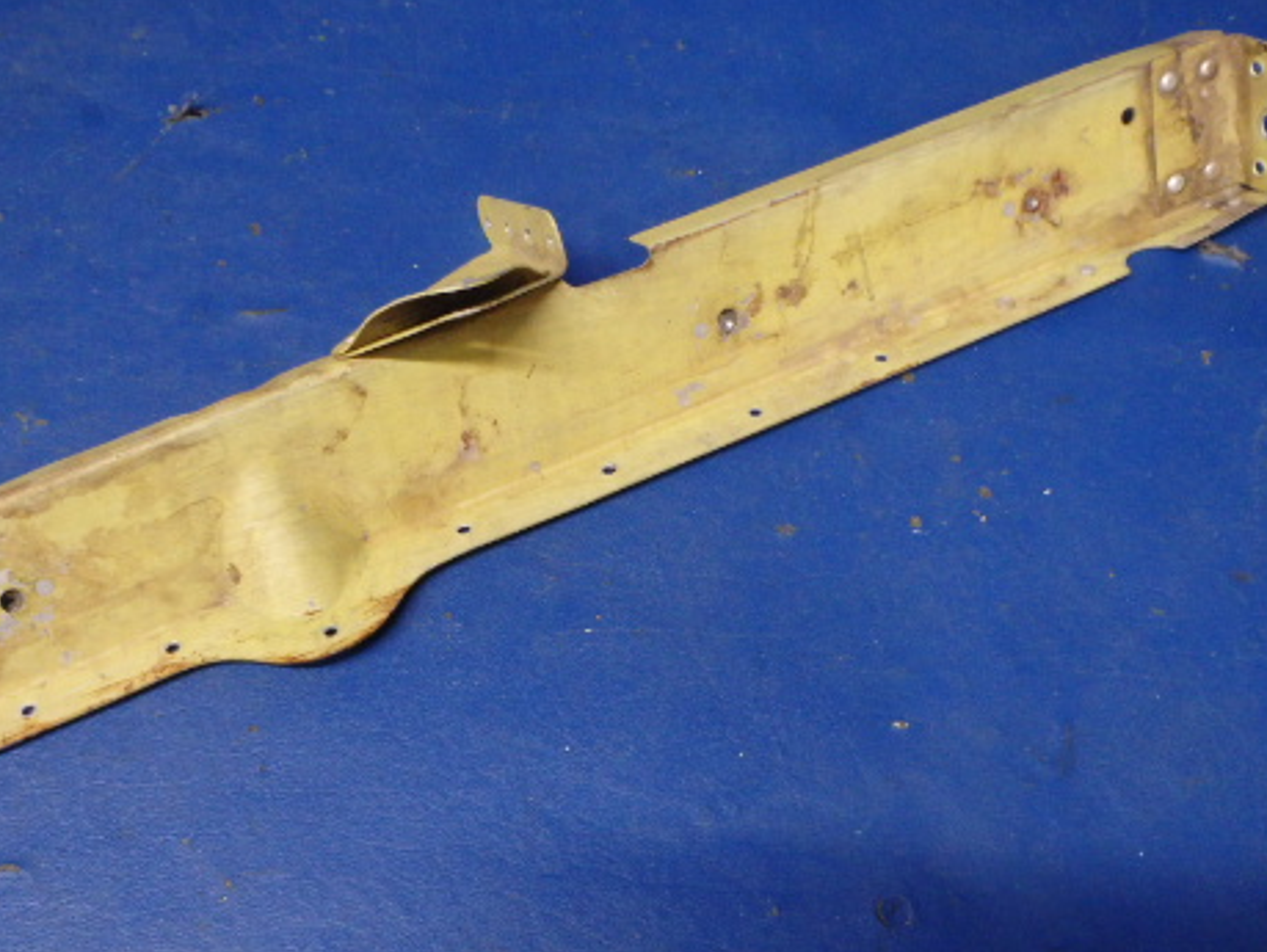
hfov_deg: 47.7
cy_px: 607
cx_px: 552
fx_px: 1429
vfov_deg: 36.6
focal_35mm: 39
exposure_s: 1/30
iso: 500
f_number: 3.9
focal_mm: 5
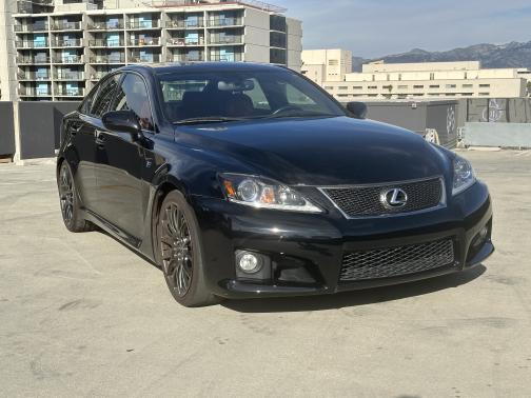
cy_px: 199
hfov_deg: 39.7
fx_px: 736
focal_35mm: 48
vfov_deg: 30.3
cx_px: 266
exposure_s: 1/3876
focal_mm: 6.86
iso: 64
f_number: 1.78
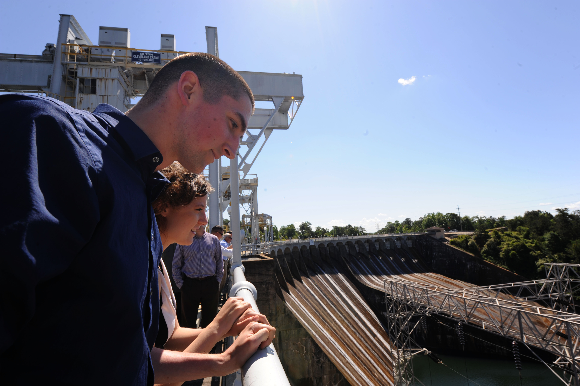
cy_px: 193
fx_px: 290
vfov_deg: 67.3
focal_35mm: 18
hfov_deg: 90.0
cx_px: 290
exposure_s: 1/125
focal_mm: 18
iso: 200
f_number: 16
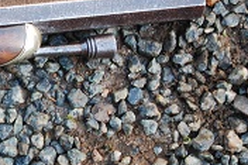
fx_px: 1092
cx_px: -121
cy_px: 102
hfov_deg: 12.3
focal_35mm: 159
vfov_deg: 8.6
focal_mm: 31
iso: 200
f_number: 4
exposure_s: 1/40
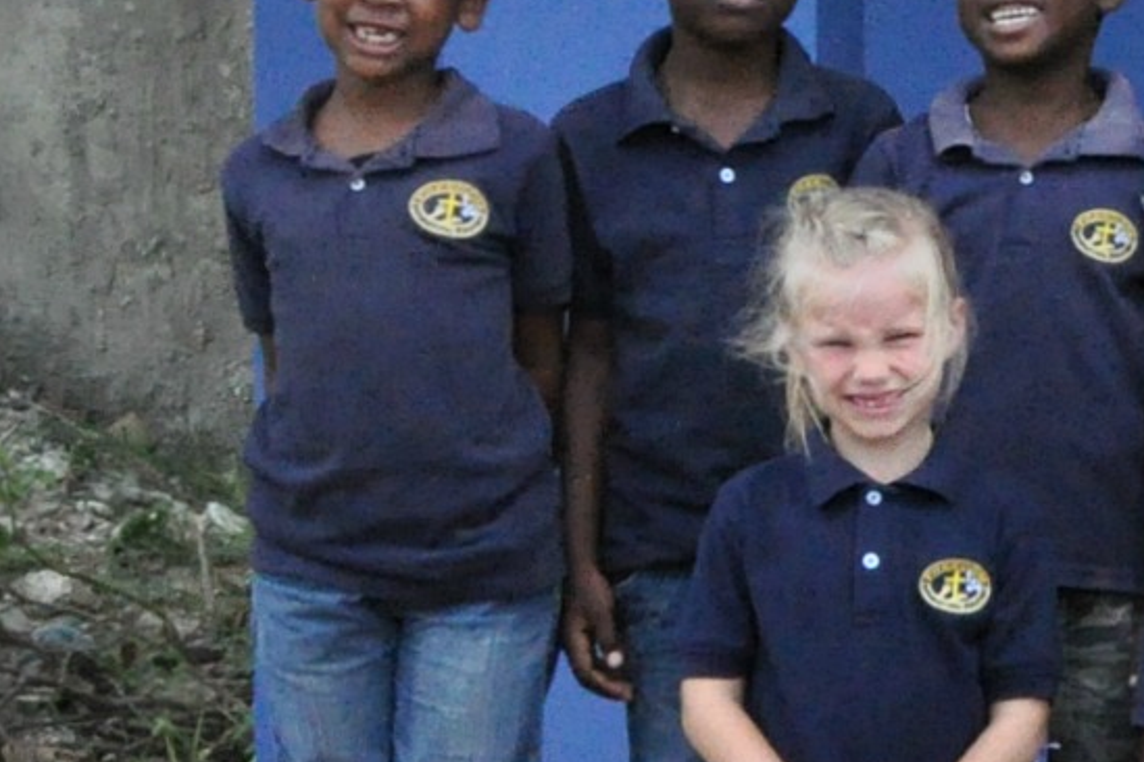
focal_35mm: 250
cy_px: -248
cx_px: 2730
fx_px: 7956
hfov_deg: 7.7
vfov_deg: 5.5
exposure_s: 1/800
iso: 2500
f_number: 14
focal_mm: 35
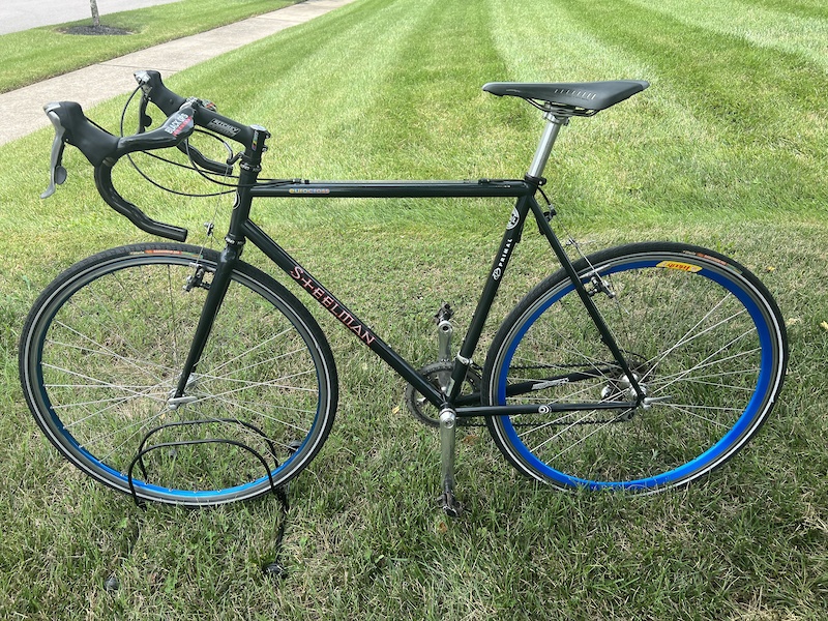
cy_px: 310
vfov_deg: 53.1
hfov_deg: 67.3
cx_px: 414
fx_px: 622
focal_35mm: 26
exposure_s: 1/1326
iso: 50
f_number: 1.5
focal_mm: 5.7
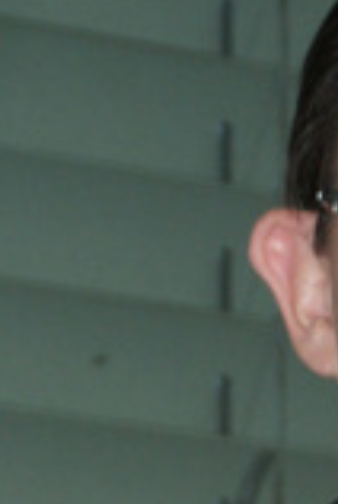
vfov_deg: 3.9
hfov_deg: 2.6
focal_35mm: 530
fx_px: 7431
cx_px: 437
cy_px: 542
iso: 400
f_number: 5.6
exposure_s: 1/125
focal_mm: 70
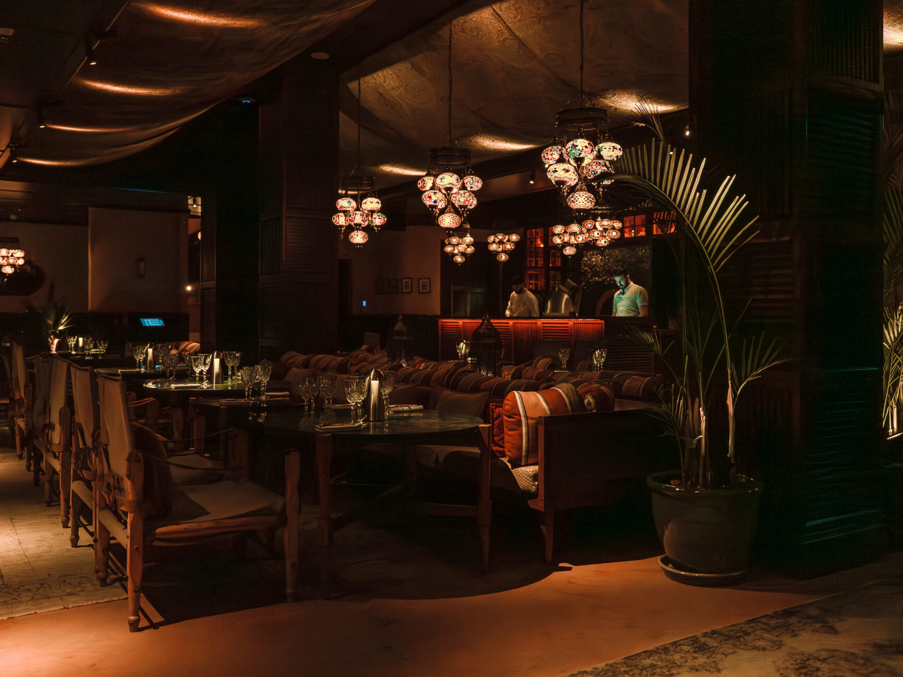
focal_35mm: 33
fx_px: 853
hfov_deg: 55.8
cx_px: 447
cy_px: 319
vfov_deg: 43.3
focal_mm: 28.6
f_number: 2.8
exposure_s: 1/100
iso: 800
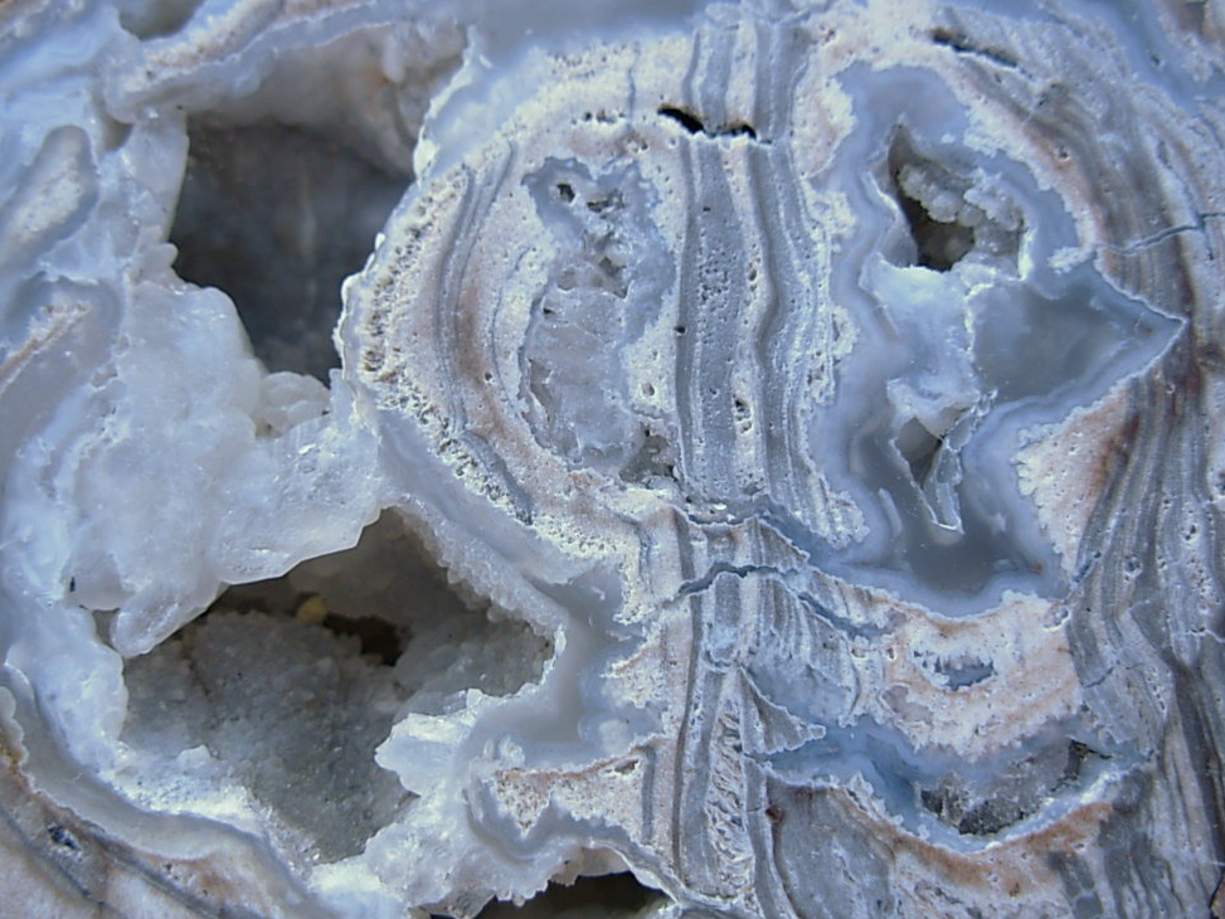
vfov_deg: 36.0
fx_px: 1416
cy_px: 477
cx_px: 617
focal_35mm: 40
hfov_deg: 46.8
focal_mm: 6.3
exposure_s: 1/67.8
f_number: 2.9
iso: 50
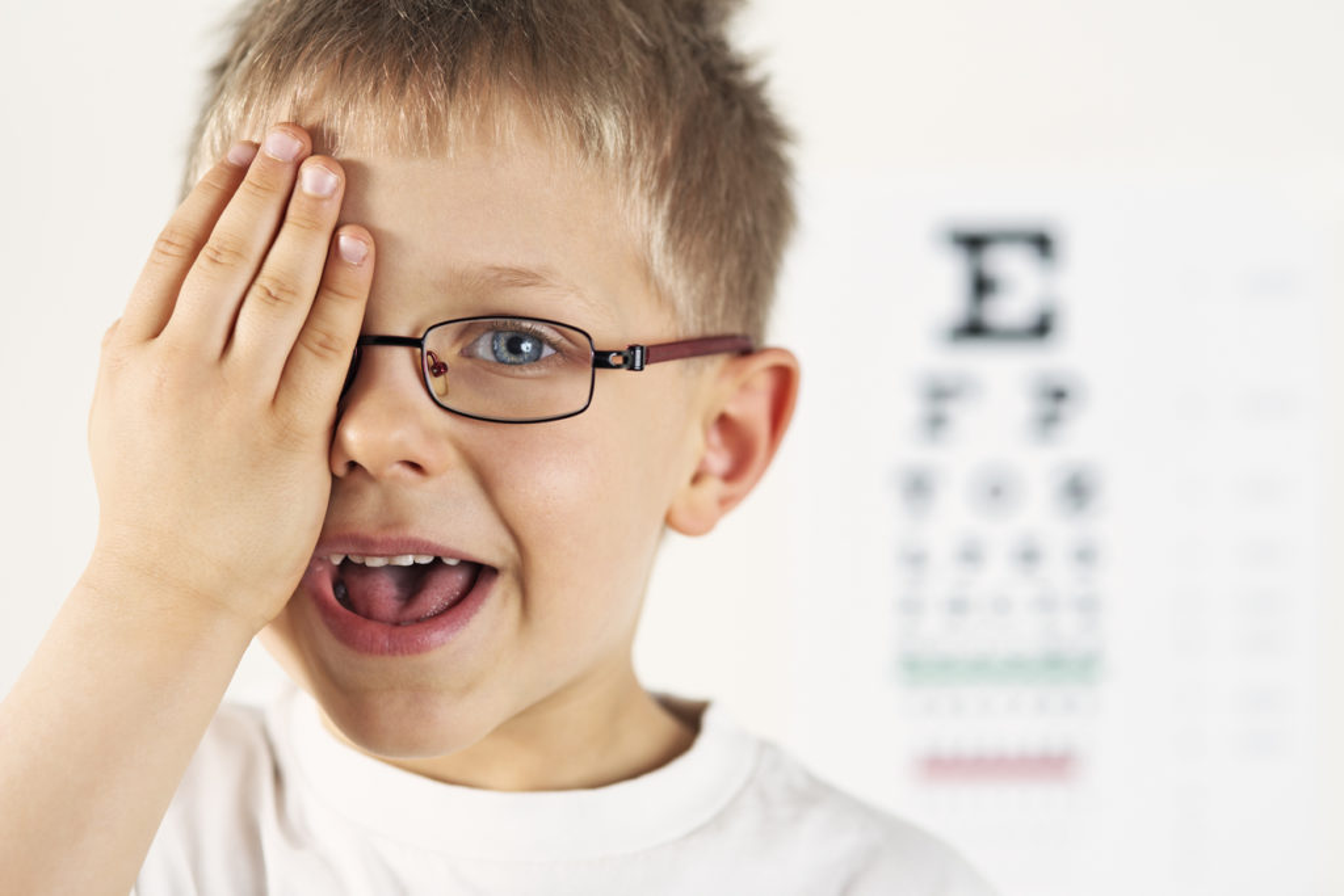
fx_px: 3174
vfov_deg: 16.1
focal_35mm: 85
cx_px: 672
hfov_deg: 23.9
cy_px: 448
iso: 100
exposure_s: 1/250
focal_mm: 85
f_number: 3.2
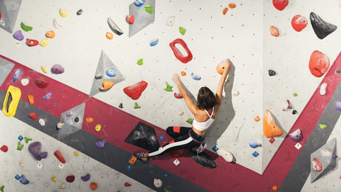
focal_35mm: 32
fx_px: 289
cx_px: 168
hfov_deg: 61.0
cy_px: 96
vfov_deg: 36.7
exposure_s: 1/200
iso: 800
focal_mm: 30
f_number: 2.8
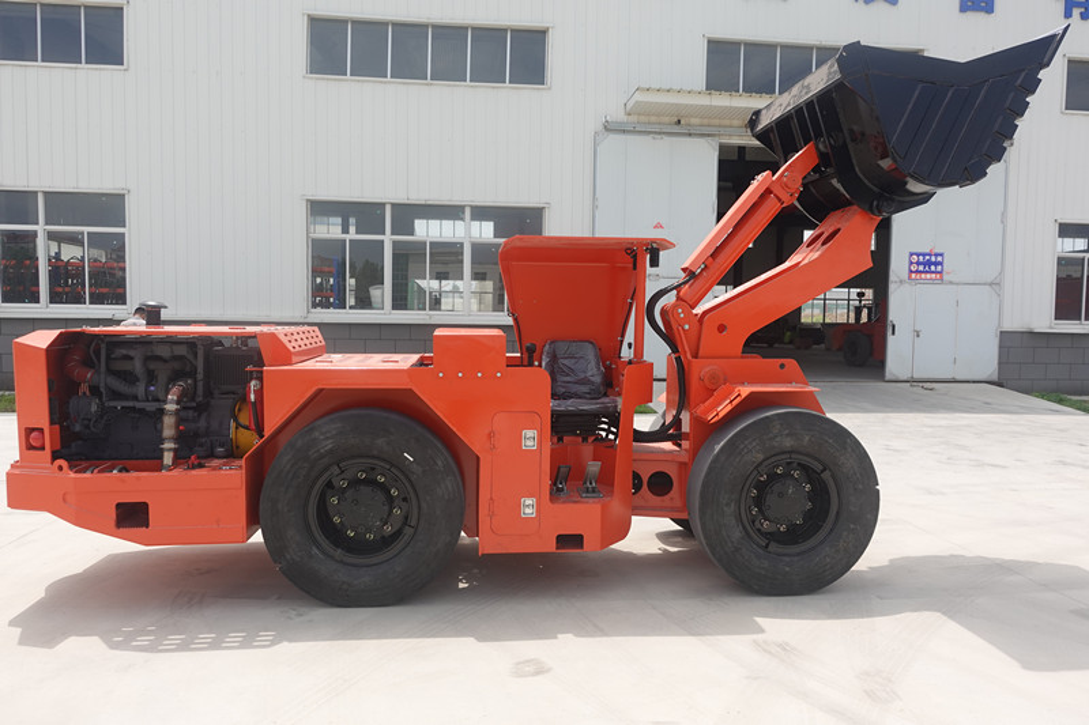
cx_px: 544
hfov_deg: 73.8
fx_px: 726
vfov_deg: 53.1
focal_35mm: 24
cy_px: 362
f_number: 4
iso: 125
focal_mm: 9.4
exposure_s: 1/100
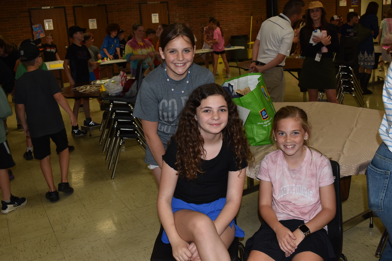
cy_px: 130
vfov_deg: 38.4
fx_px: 376
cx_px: 196
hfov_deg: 55.1
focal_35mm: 34
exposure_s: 1/30
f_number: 5.6
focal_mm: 23
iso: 220
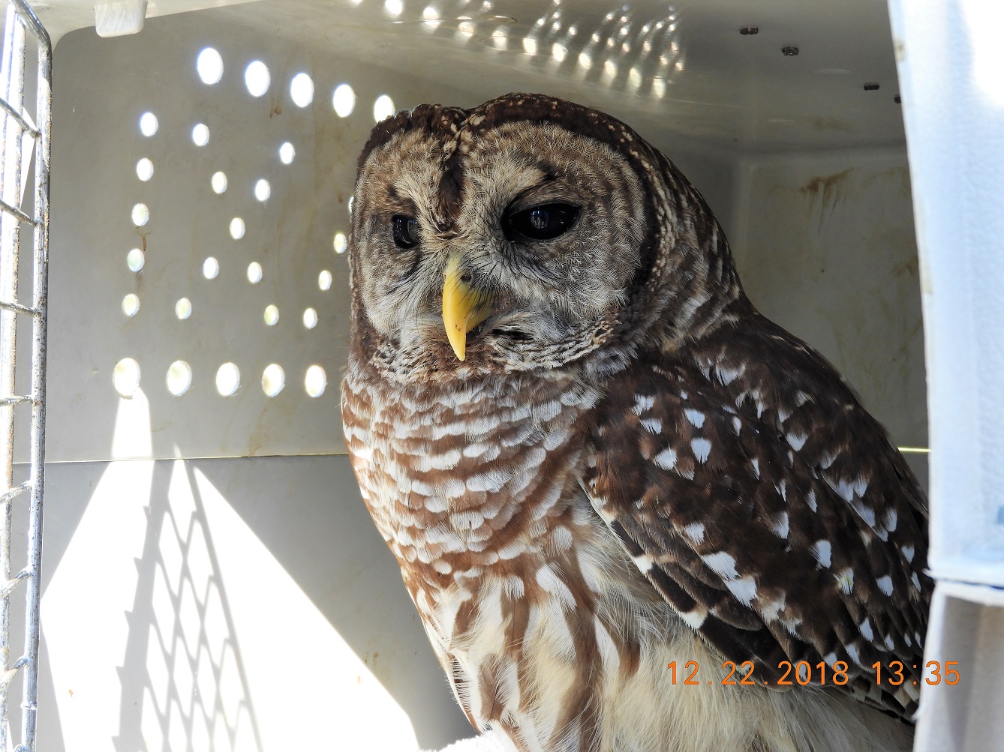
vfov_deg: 26.6
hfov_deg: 34.9
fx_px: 1595
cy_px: 376
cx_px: 502
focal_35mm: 55
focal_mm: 9.9
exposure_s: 1/50
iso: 100
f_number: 4
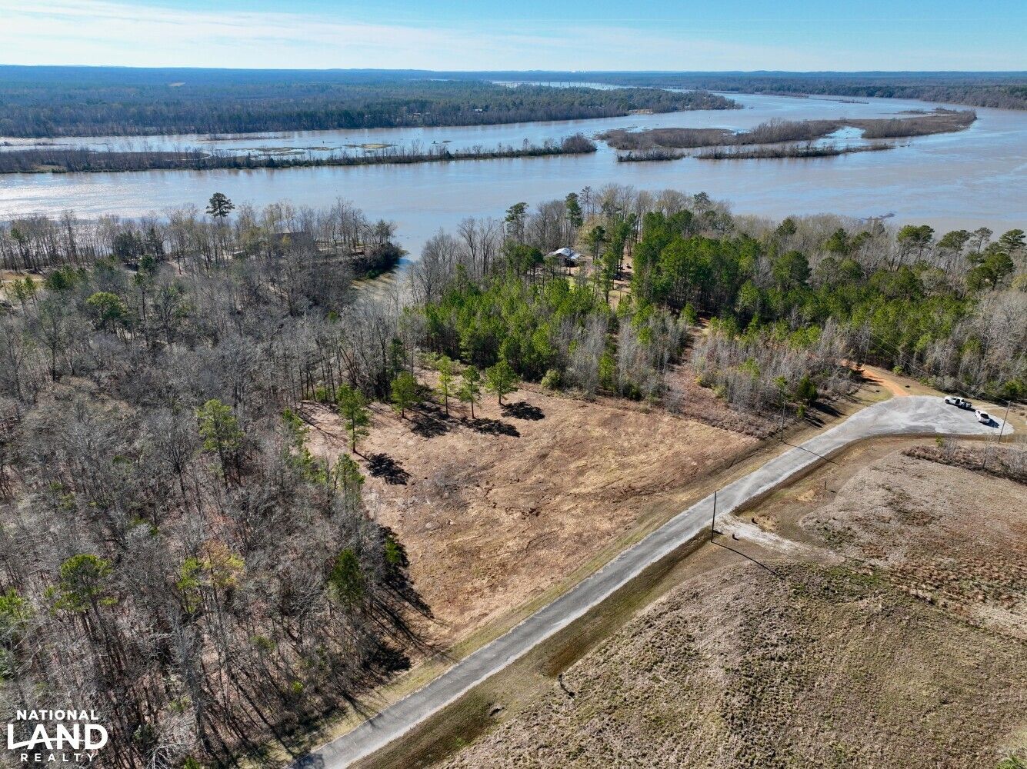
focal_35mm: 24
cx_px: 514
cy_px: 384
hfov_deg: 71.6
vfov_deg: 56.8
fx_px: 712
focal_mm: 12.29
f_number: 2.8
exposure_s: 1/2500
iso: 220
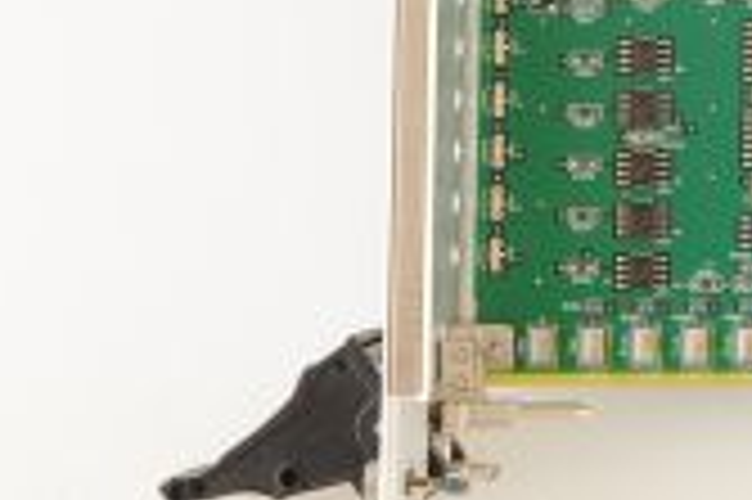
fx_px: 3756
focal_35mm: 180
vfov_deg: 7.4
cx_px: 1234
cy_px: -381
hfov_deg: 10.9
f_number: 18
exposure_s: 1/160
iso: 1600
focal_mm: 50
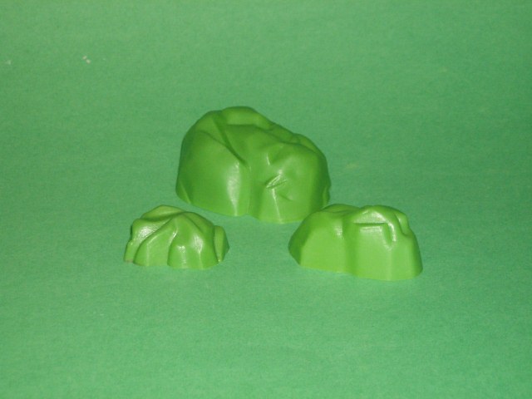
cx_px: 266
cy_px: 200
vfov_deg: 17.4
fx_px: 1306
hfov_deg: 23.0
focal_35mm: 85
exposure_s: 1/101
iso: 200
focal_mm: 14.1
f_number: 4.2
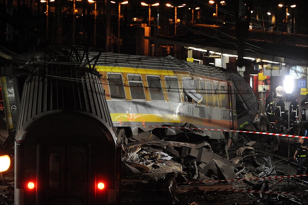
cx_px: 154
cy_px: 102
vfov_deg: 4.0
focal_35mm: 340
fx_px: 2907
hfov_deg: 6.1
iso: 5600
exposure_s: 1/80
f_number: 4
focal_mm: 340
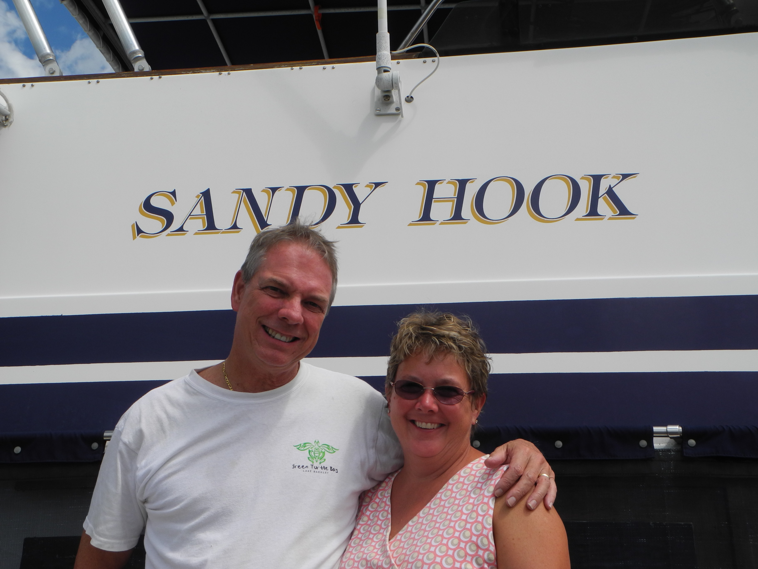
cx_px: 379
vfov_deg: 32.2
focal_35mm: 45
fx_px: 985
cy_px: 284
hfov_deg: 42.1
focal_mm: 9.7
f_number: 5
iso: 100
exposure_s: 1/800
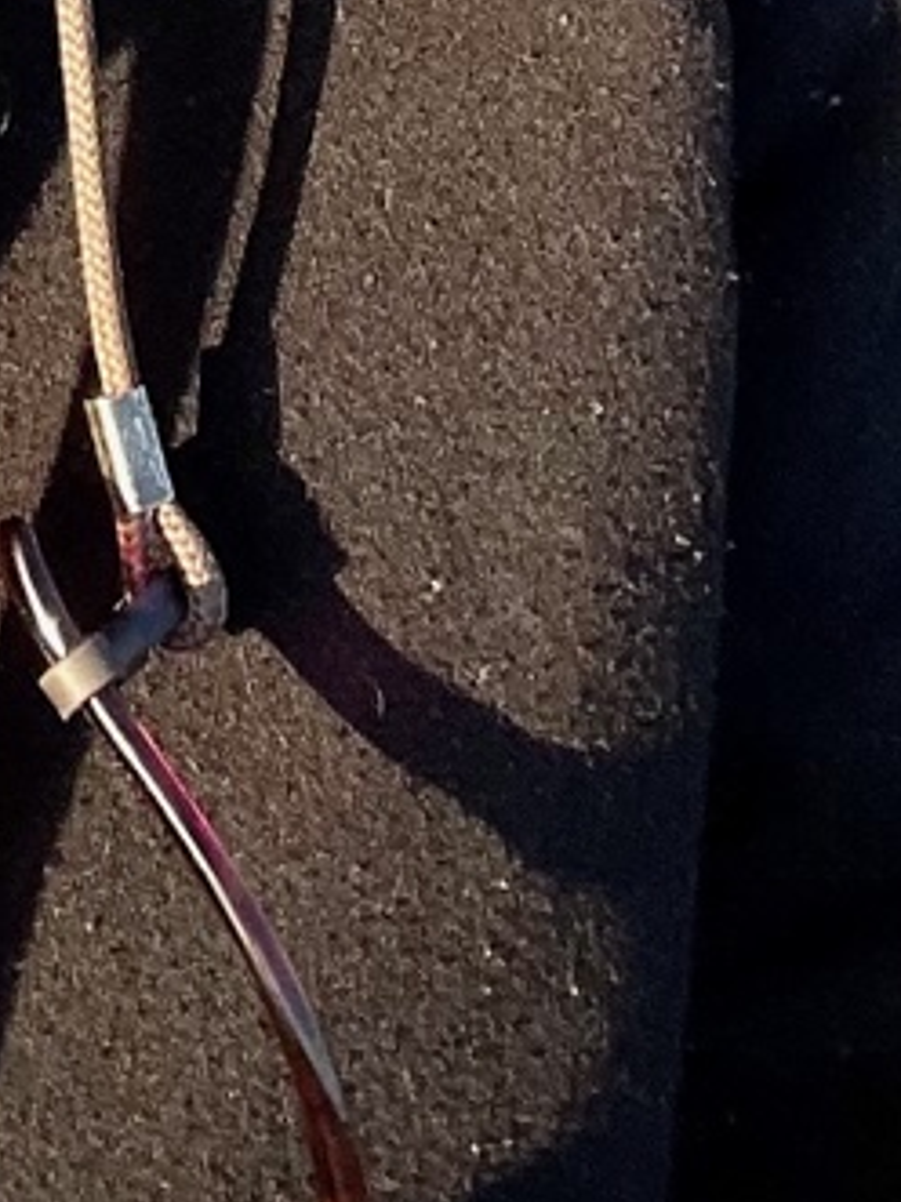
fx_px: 4862
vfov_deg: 12.0
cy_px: -1431
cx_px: -153
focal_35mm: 140
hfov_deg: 10.4
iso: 25
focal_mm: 2.71
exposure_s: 1/289
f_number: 2.2
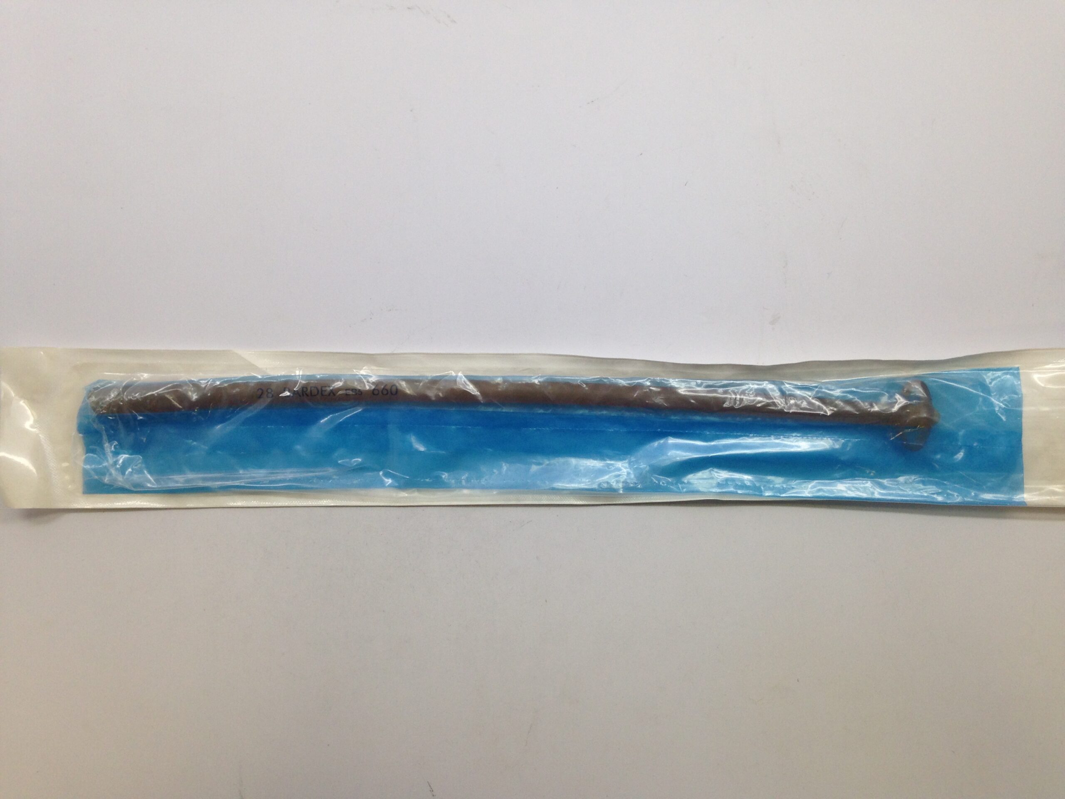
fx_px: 1015
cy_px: 400
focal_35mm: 33
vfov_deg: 42.9
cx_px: 532
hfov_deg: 55.4
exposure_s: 1/60
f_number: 2.4
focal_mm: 4.12
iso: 64
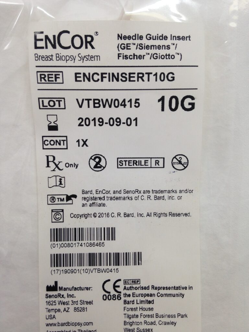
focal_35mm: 33
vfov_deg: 55.4
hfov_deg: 42.9
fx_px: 317
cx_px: 124
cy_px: 166
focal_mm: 4.12
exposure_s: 1/60
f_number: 2.4
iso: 50
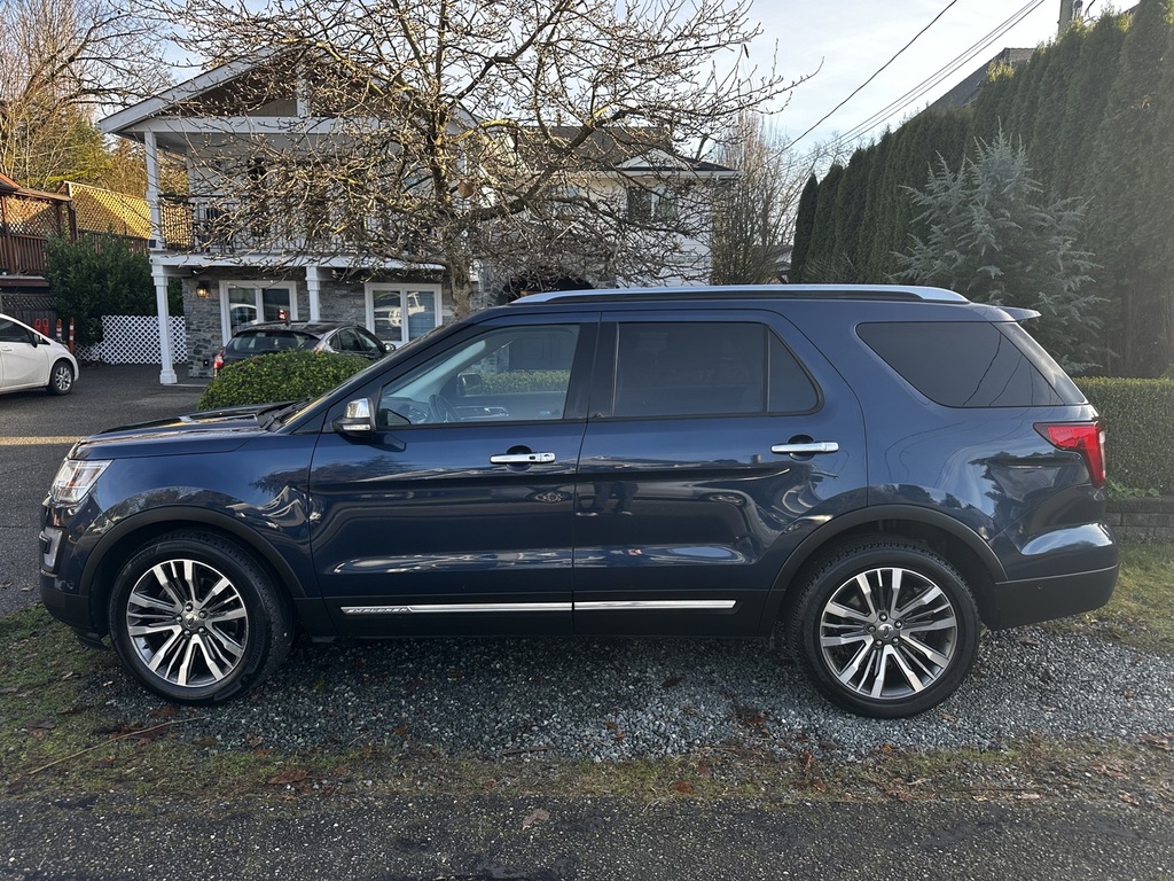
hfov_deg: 71.6
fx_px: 814
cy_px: 440
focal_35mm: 24
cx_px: 587
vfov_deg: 56.8
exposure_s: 1/398
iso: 80
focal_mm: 6.86
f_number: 1.78
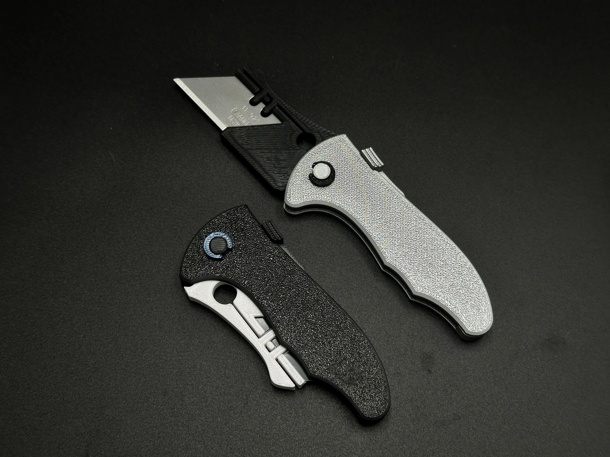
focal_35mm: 48
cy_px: 228
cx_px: 305
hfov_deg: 39.7
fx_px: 846
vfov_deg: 30.3
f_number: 1.78
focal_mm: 6.86
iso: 64
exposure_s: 1/279
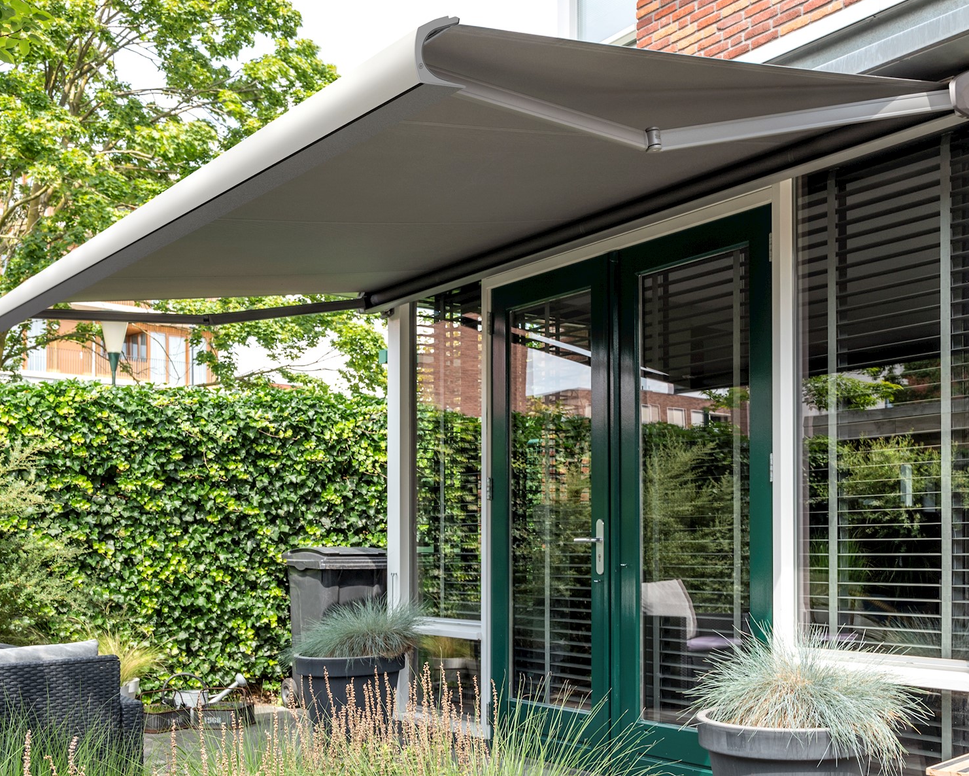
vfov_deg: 36.5
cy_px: 392
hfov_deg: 44.7
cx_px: 545
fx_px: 1176
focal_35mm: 41
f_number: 7.1
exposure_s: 1/60
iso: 100
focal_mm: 27
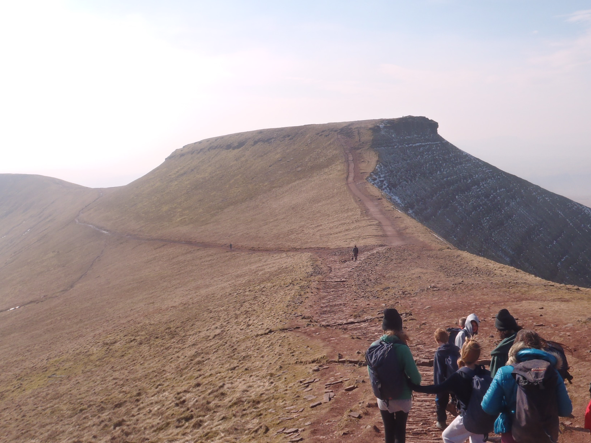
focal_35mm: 35
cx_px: 356
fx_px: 598
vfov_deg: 40.7
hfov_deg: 52.2
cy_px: 245
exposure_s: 1/640
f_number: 4
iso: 64
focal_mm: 5
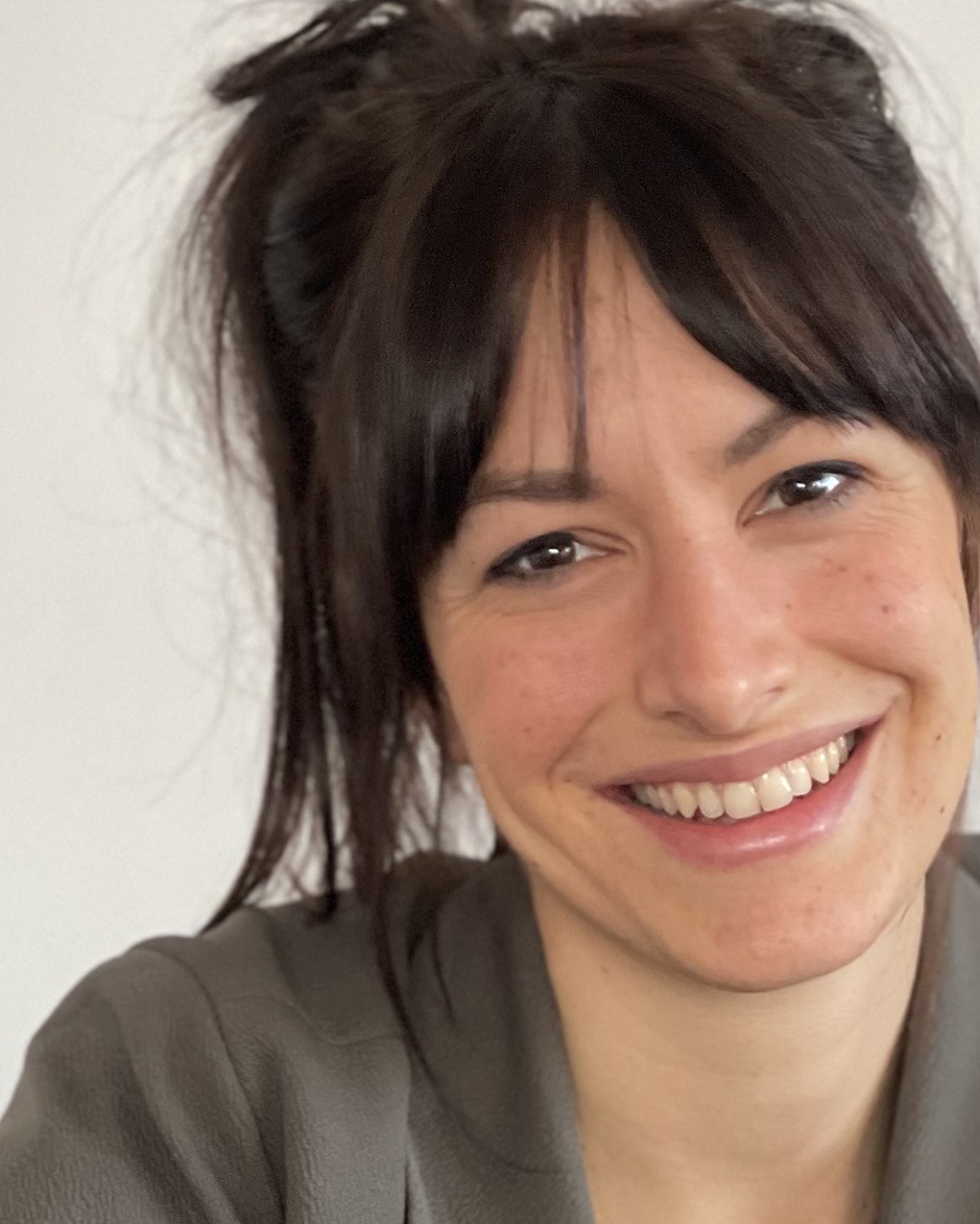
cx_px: 652
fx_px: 4277
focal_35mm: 118
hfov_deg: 13.1
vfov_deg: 16.1
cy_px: 1026
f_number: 2
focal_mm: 6
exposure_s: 1/71
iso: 250
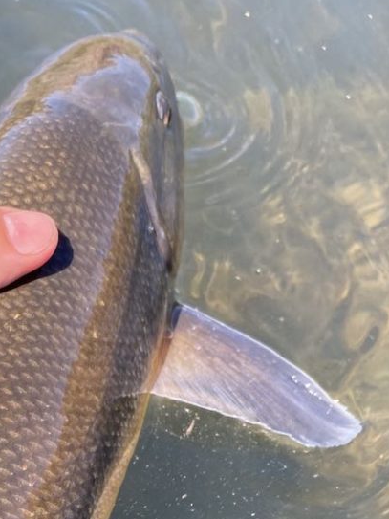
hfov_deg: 20.6
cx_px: -8
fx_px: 1034
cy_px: 495
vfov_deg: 26.9
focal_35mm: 69
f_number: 1.8
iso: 32
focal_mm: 4.25
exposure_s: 1/483
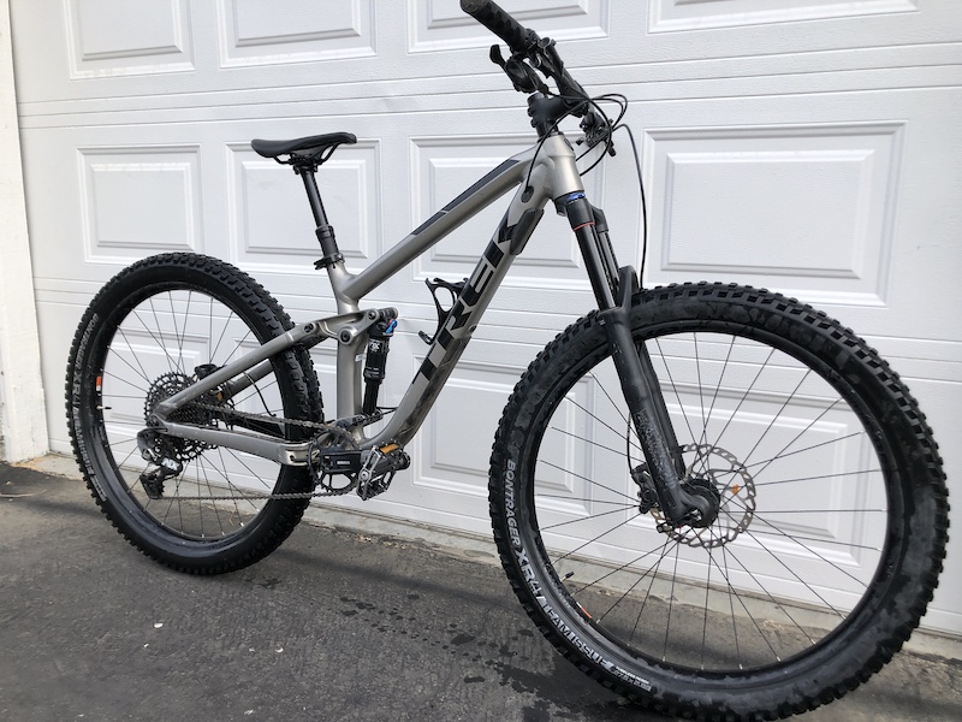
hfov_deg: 63.4
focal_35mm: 28
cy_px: 361
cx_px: 481
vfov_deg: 49.7
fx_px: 778
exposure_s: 1/631
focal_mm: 3.99
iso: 20
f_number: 1.8
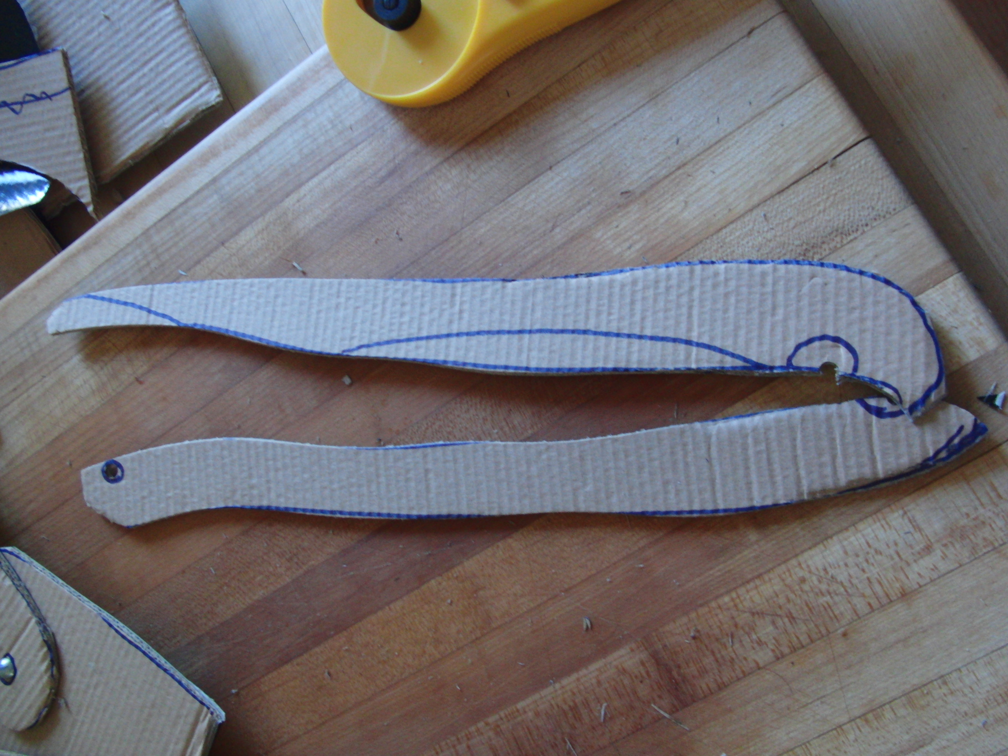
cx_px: 504
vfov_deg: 38.7
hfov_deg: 50.1
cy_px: 378
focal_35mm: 37
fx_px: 1077
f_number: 3.6
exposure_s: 1/20
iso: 400
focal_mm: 6.42
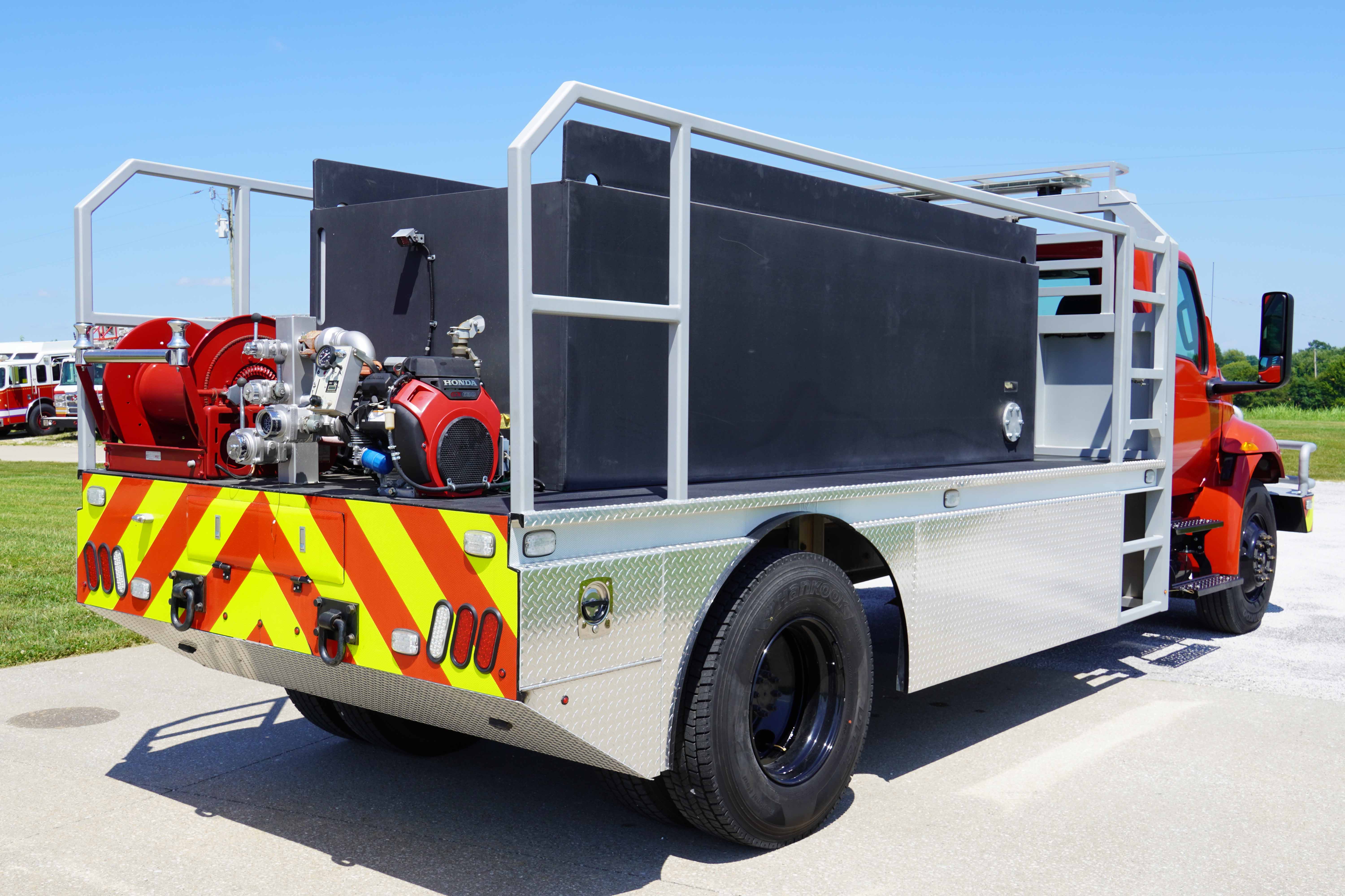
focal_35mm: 36
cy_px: 448
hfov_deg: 53.1
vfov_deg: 36.9
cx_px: 672
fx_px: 1345
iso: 100
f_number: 9
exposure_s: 1/125
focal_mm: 24
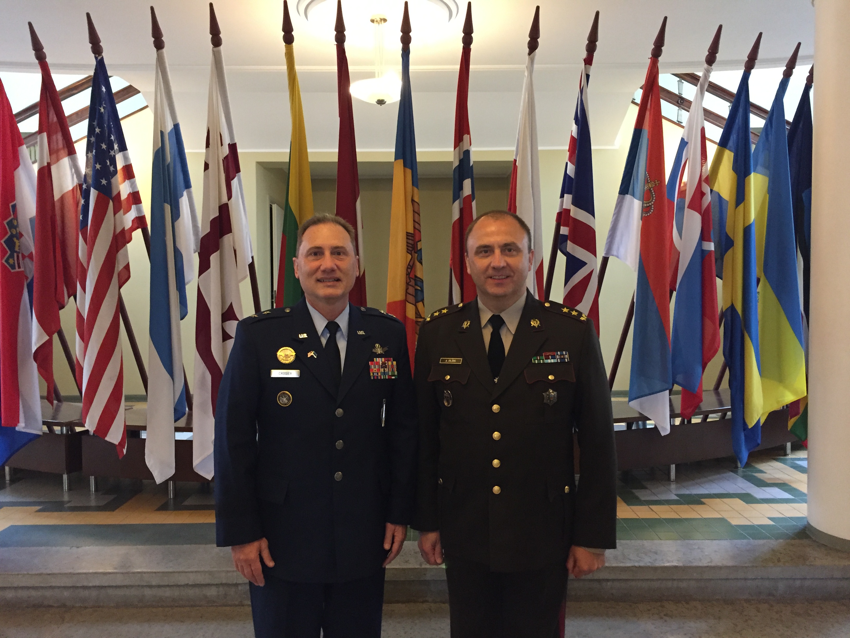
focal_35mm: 29
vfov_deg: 48.2
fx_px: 712
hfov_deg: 61.7
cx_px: 425
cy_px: 319
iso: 250
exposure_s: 1/17
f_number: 2.2
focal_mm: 4.15
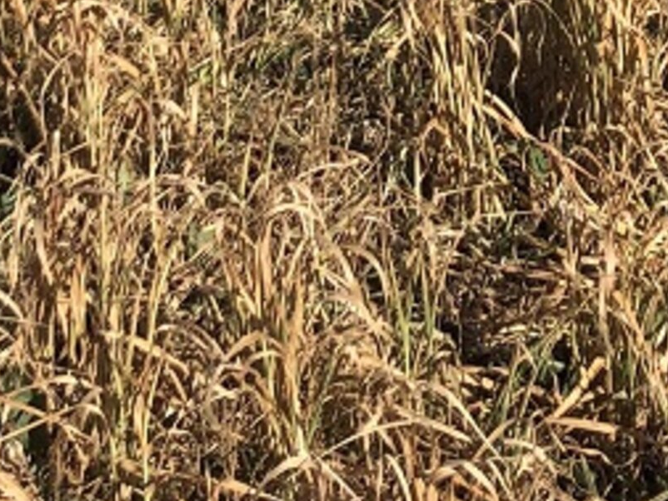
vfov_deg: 10.2
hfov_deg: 14.6
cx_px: 565
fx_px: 2587
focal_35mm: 134
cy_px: -528
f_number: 1.8
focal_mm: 3.99
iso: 20
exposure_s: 1/2667
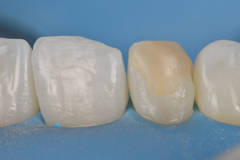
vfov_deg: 8.7
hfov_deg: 13.1
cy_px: 80
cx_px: 120
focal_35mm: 157
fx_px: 1046
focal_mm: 105
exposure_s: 1/250
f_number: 32
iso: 200
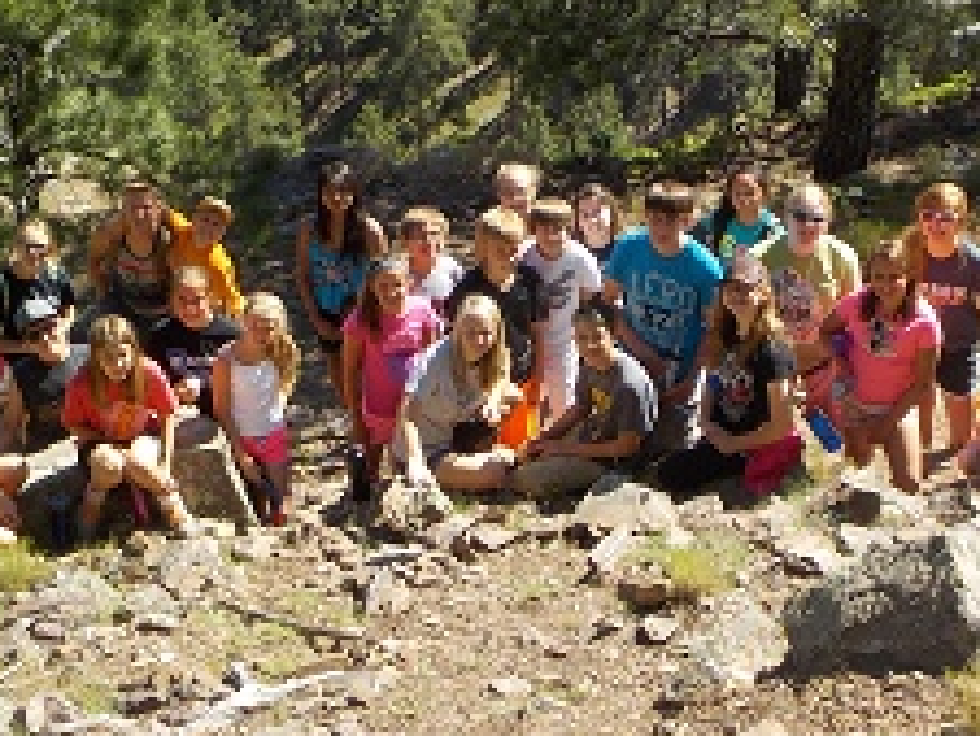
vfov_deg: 17.0
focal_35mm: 87
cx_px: 666
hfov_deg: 22.4
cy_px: 375
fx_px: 2464
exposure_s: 1/400
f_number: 4.2
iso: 125
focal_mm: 6.4
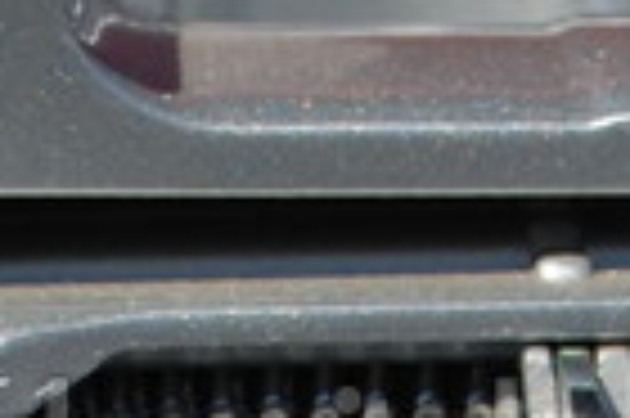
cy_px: 1351
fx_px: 7306
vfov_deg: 3.2
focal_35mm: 418
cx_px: 398
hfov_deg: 4.9
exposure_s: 1/320
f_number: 9
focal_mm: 38
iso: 100
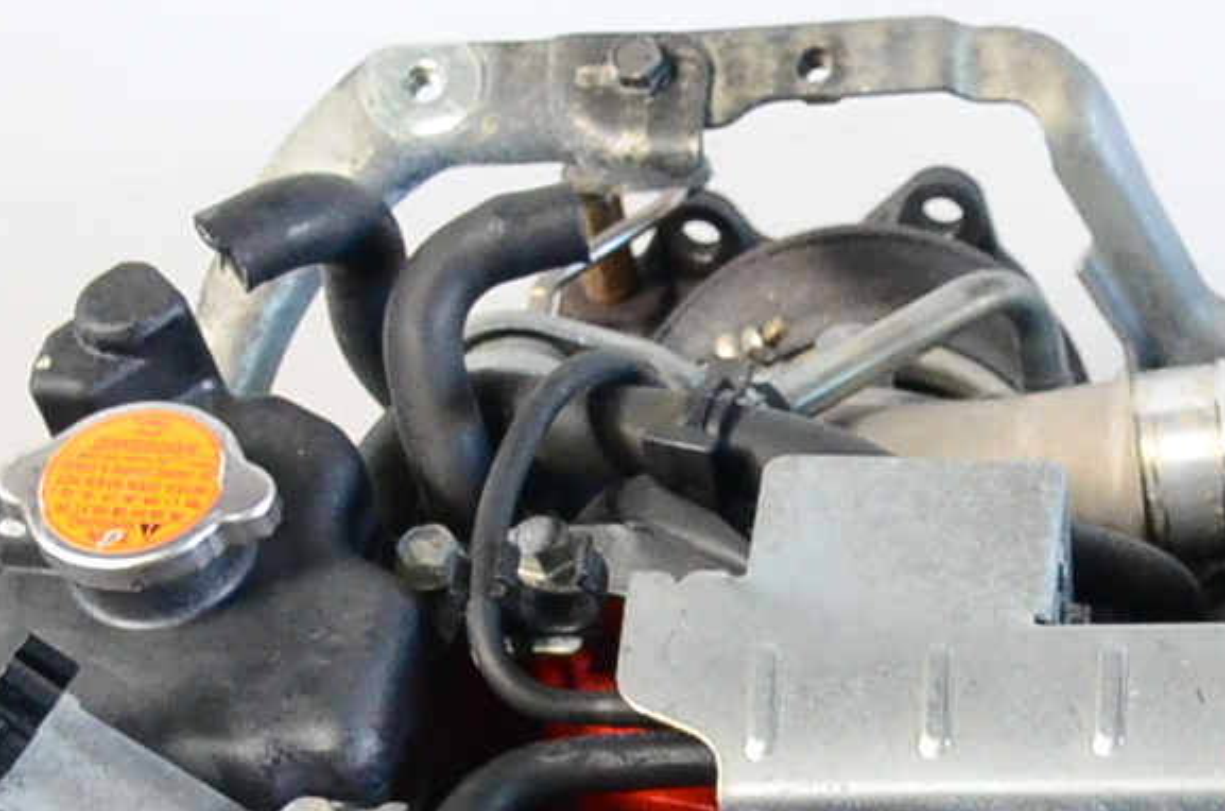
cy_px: 1374
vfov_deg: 9.3
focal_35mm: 141
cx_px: 1690
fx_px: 4787
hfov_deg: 13.9
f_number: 5
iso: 2500
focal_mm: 22
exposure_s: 1/100
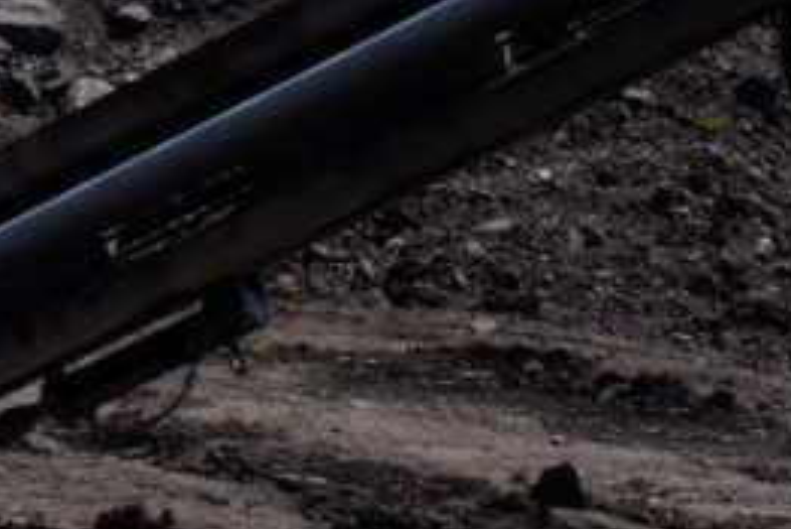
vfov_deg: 3.1
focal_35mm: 439
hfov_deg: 4.5
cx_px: -1340
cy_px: -898
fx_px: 9651
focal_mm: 50
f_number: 8
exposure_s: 1/640
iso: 200
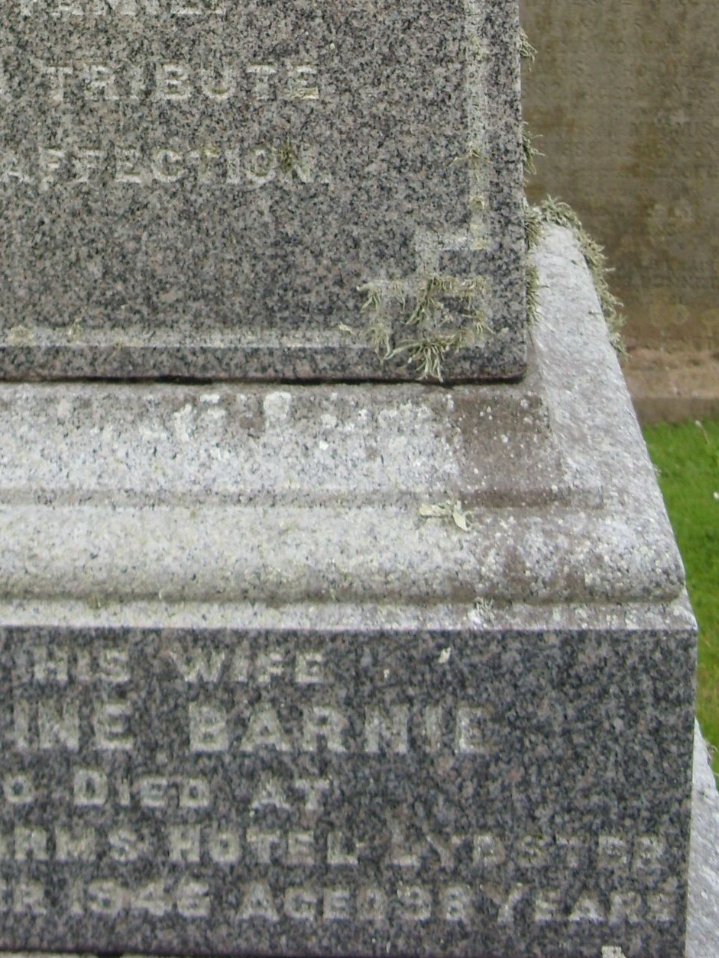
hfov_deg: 15.5
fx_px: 2631
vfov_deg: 20.1
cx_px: 139
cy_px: 17
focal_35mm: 95
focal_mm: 7.6
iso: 50
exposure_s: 1/67
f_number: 2.9
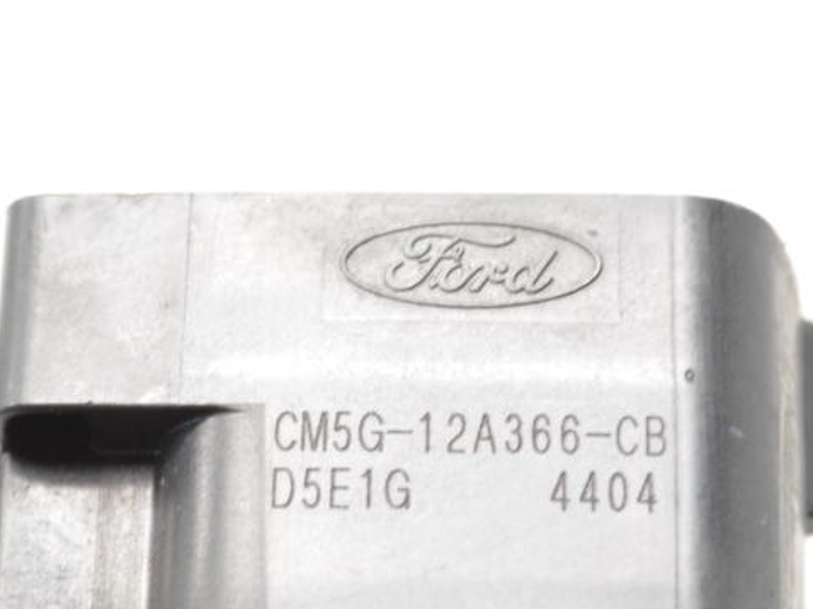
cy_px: 333
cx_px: 401
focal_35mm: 170
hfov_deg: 11.6
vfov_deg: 8.7
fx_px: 3991
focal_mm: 55
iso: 2000
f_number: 5.6
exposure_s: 1/80
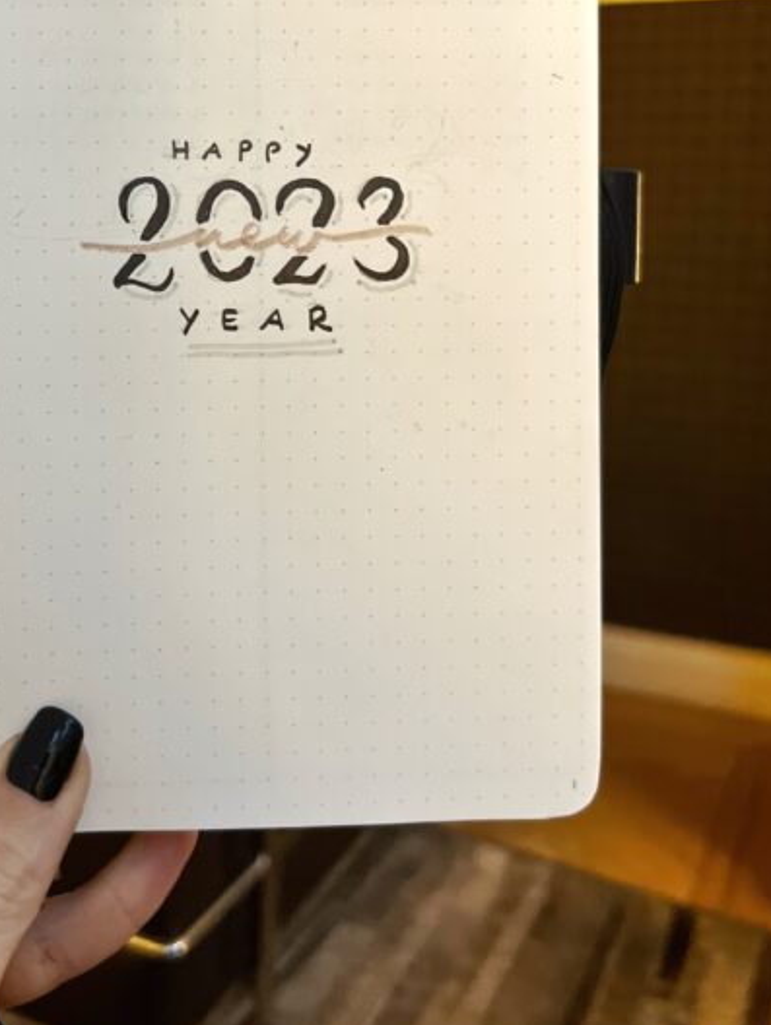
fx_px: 1186
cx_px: 225
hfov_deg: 35.5
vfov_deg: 45.8
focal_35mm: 40
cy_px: 319
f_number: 1.5
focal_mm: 5.7
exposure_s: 1/33
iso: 500
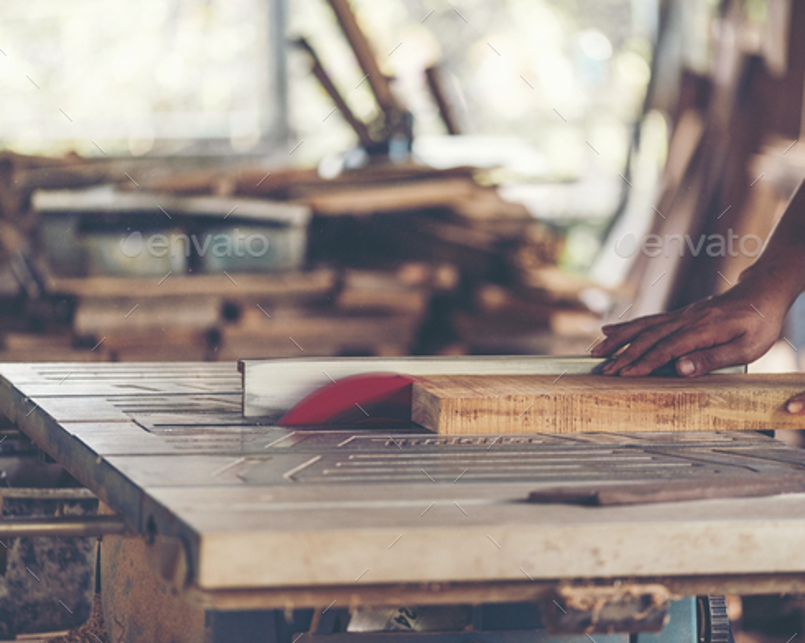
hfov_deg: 16.2
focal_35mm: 119
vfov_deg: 13.0
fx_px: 2835
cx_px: 436
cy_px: 322
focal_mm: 105
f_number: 2.8
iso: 500
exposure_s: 1/250
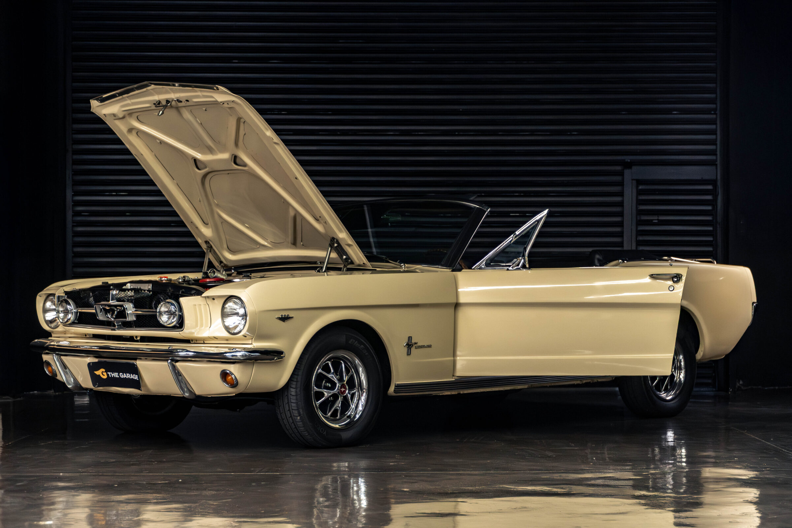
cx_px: 396
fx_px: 1617
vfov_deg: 18.5
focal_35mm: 74
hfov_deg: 27.5
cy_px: 264
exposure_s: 1/125
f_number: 4
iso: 4000
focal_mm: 49
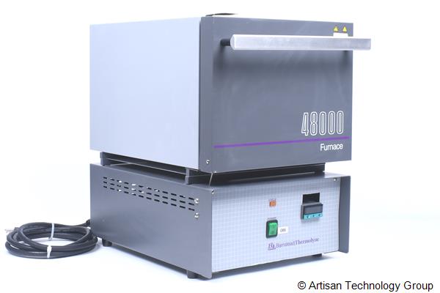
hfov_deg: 53.1
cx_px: 220
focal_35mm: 36
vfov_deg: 36.9
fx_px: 440
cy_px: 146
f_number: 14
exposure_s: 1/200
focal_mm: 24
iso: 200
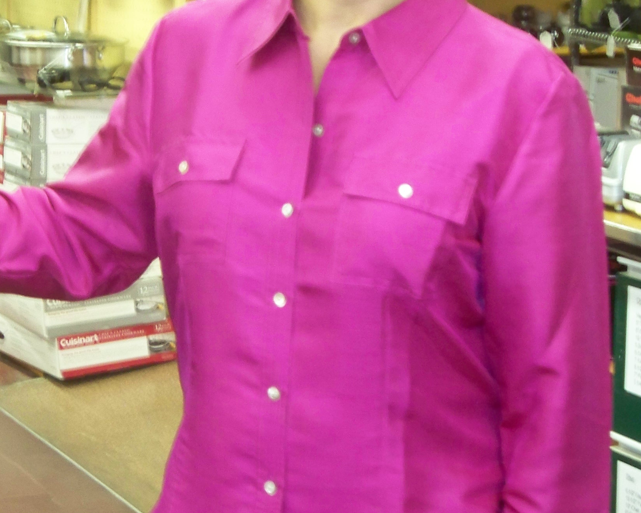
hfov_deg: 13.2
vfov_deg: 10.6
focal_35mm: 145
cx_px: 37
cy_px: 260
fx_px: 2750
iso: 200
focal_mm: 12.89
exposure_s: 1/10
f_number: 3.1
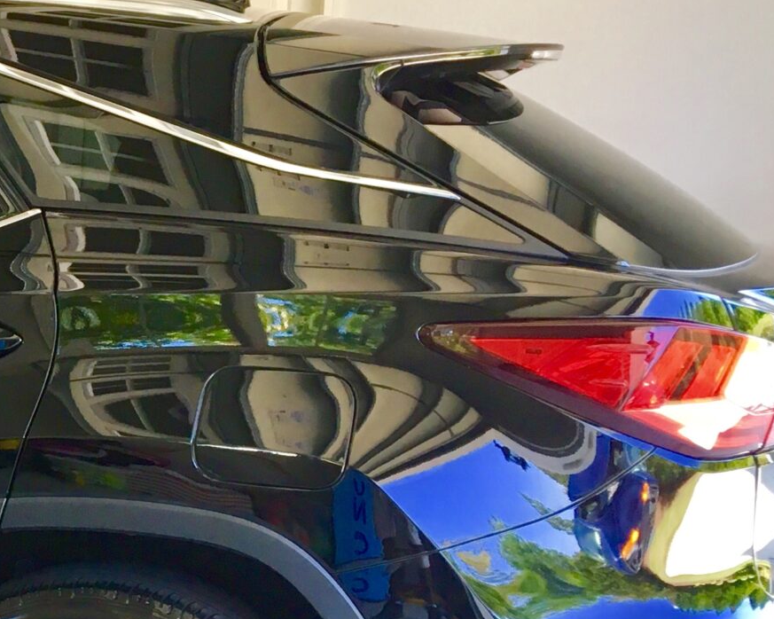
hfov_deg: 20.6
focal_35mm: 83
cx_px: -286
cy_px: 423
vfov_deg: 18.4
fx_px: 1901
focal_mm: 4.15
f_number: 2.2
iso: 32
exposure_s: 1/40
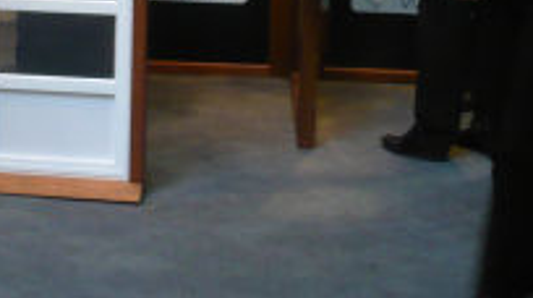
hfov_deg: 20.4
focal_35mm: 103
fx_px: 1453
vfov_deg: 11.2
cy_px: -146
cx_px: 60
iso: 200
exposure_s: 1/15
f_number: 2.8
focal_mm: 5.8
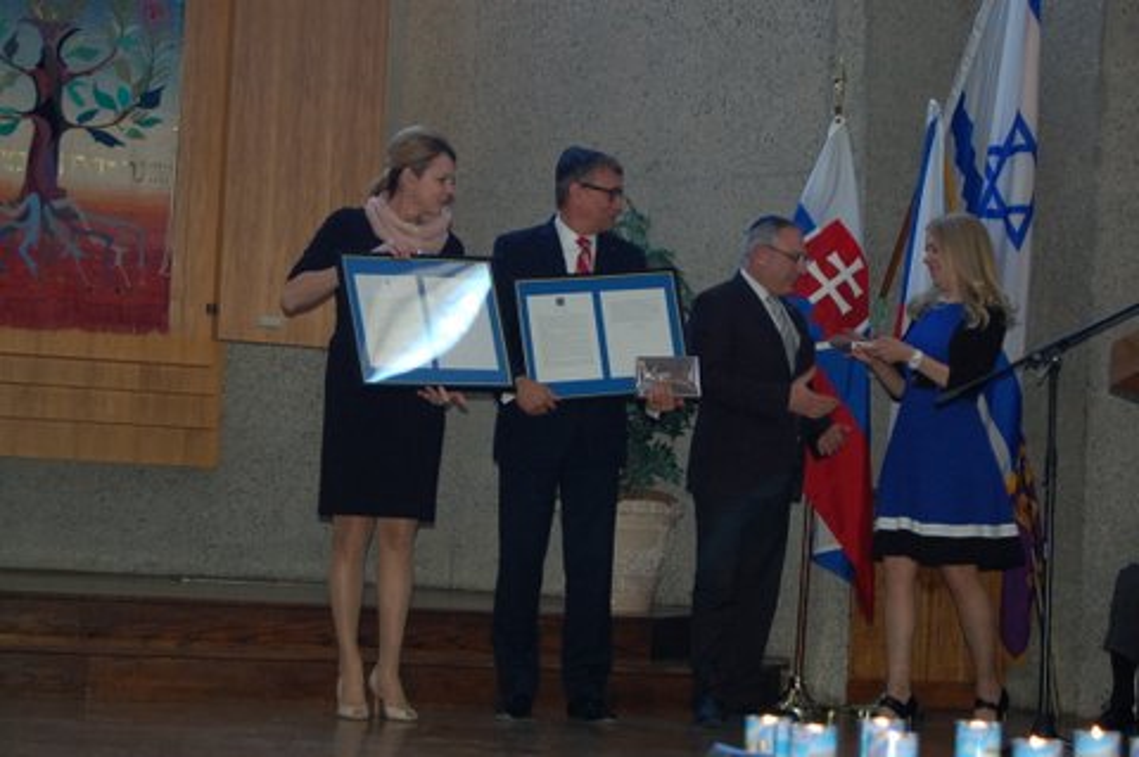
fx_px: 2607
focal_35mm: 82
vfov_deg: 16.5
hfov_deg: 24.6
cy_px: 378
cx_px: 570
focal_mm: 55
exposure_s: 1/60
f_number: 5.6
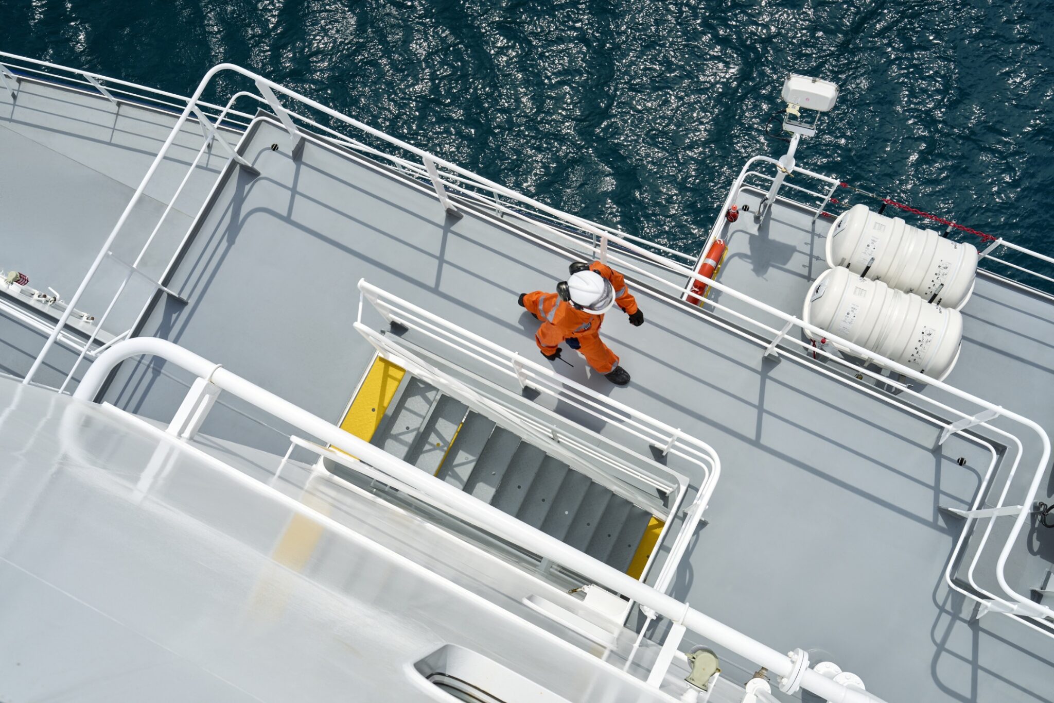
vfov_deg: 38.9
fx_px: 995
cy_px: 352
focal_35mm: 34
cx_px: 527
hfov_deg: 55.8
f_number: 10
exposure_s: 1/200
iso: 200
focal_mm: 34
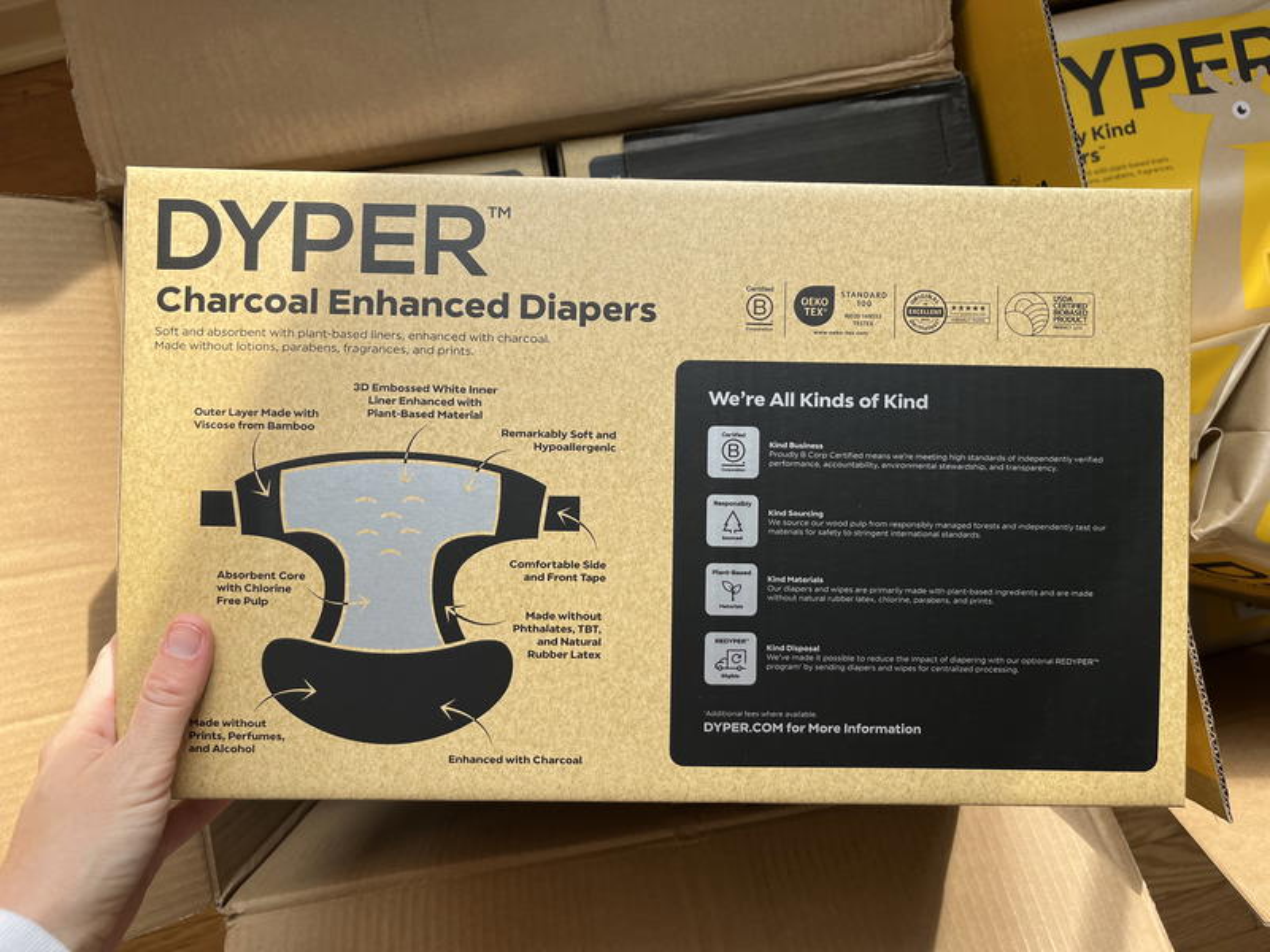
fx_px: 954
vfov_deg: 53.1
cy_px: 476
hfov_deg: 67.3
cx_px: 635
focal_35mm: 26
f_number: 1.6
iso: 50
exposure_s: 1/394
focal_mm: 5.1
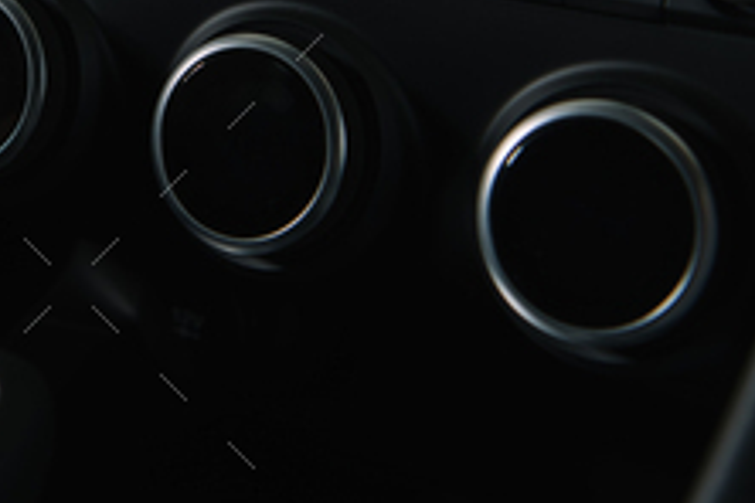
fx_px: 2118
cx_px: 54
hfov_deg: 19.8
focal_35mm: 101
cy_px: -65
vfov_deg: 13.3
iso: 100
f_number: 4
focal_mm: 38
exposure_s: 1/160
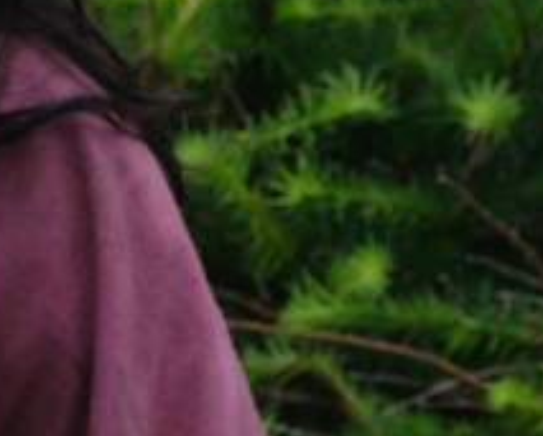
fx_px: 18378
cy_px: -23
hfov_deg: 1.7
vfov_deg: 1.4
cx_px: -571
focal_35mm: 1142
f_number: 10
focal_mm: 115
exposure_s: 1/200
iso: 250
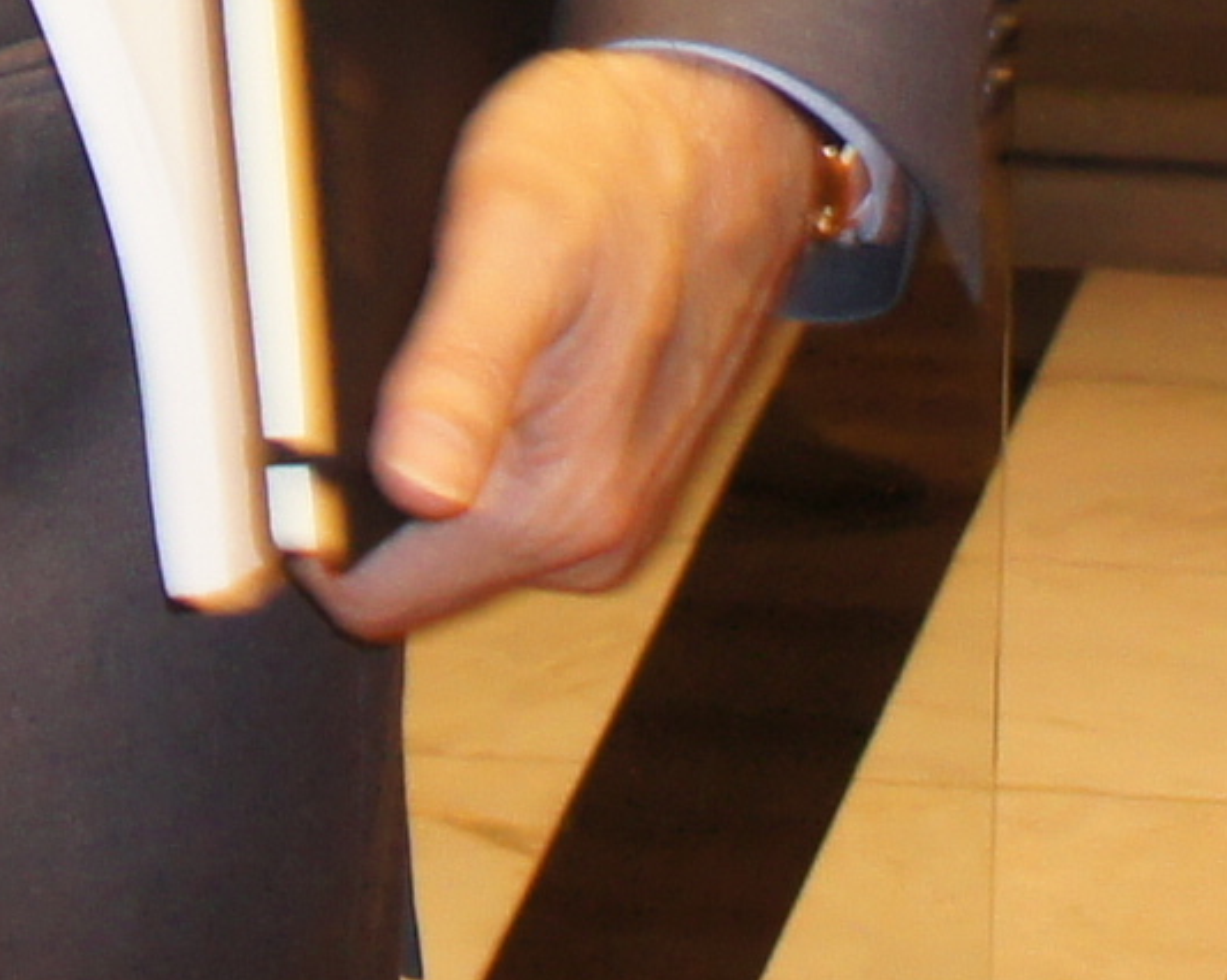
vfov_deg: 5.3
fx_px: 10130
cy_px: -1493
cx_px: -320
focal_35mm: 279
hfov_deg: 6.9
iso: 400
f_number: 4
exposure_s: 1/60
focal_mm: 23
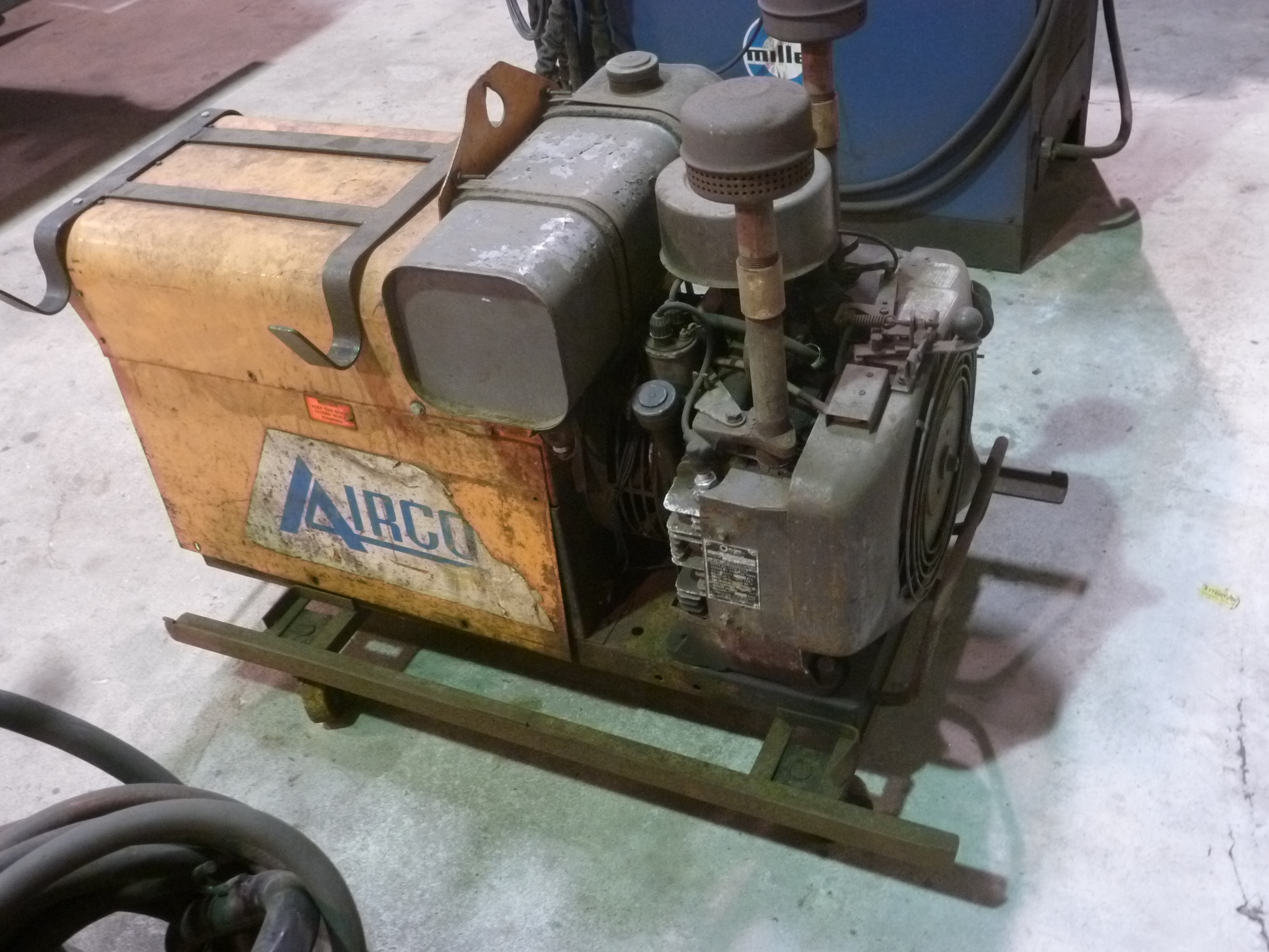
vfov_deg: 42.9
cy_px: 476
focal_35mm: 33
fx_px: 1210
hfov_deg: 55.4
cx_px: 634
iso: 400
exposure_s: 1/4
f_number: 3.6
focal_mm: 5.9
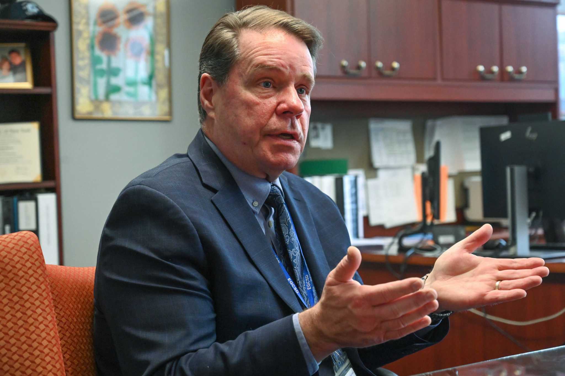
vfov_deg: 21.2
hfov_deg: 31.4
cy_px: 188
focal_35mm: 64
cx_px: 282
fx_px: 1004
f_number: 5
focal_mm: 64
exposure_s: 1/250
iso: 6400
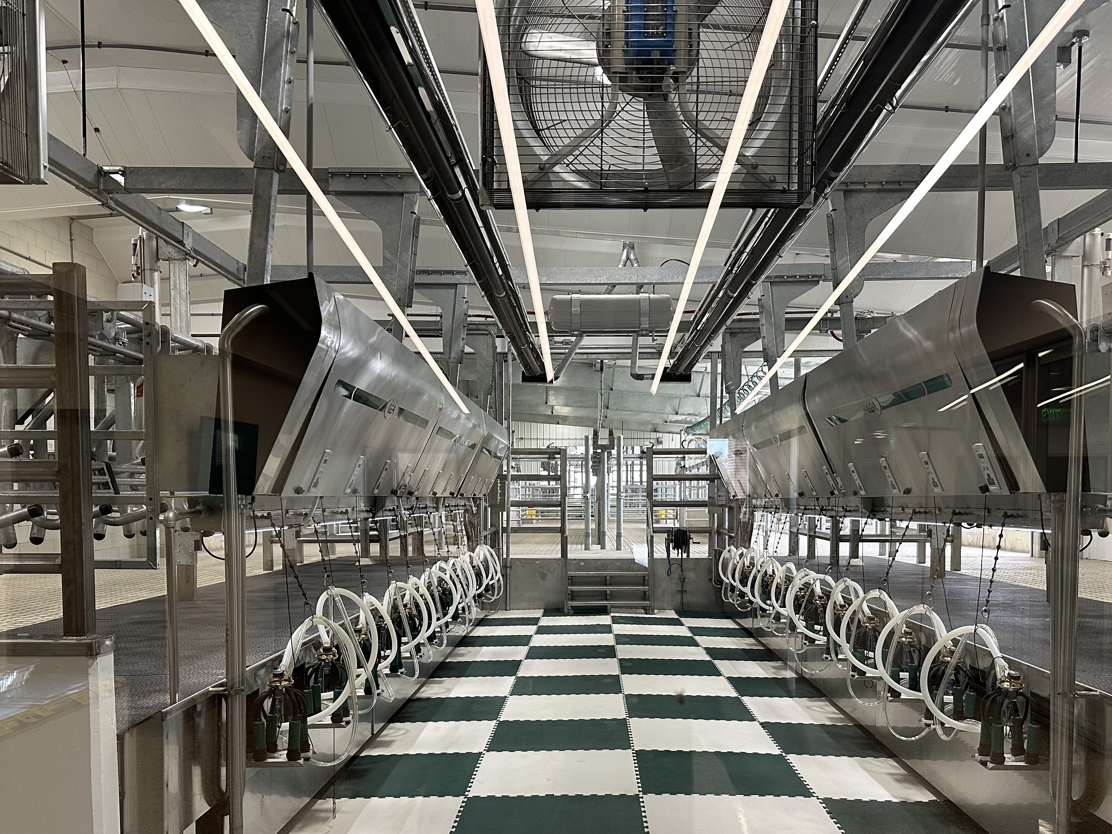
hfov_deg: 56.8
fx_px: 1028
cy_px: 548
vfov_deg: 43.6
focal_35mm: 32
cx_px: 580
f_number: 1.78
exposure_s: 1/85
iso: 250
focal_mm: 6.86
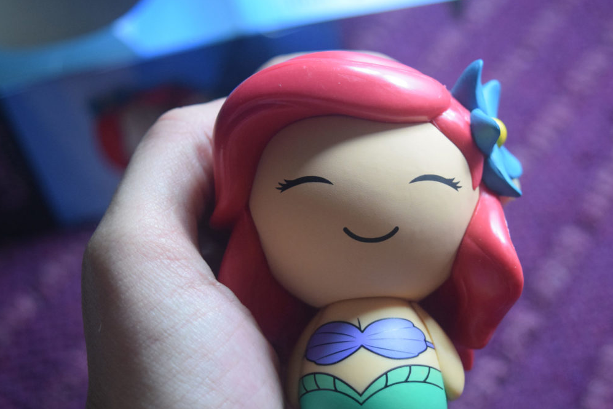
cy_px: 220
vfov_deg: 20.9
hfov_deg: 31.0
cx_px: 317
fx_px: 1107
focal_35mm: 65
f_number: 4.8
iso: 1800
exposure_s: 1/500
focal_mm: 36
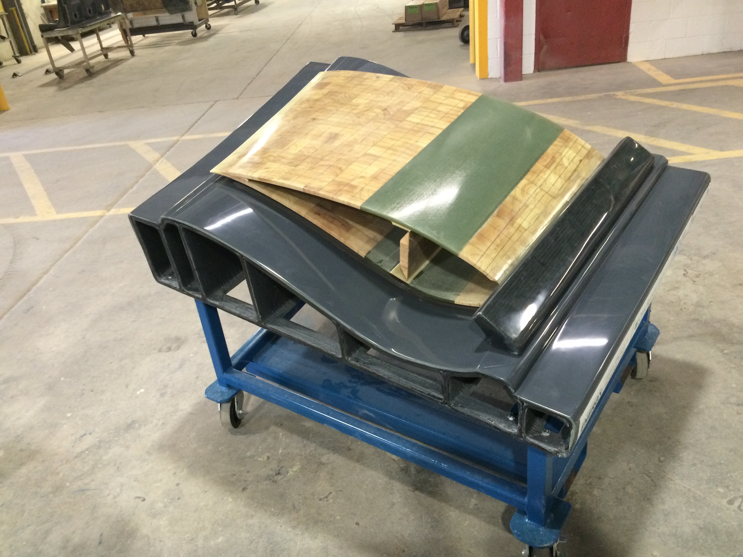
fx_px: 622
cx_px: 372
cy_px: 278
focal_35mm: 29
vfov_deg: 48.2
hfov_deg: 61.7
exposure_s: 1/24
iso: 250
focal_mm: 4.15
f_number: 2.2
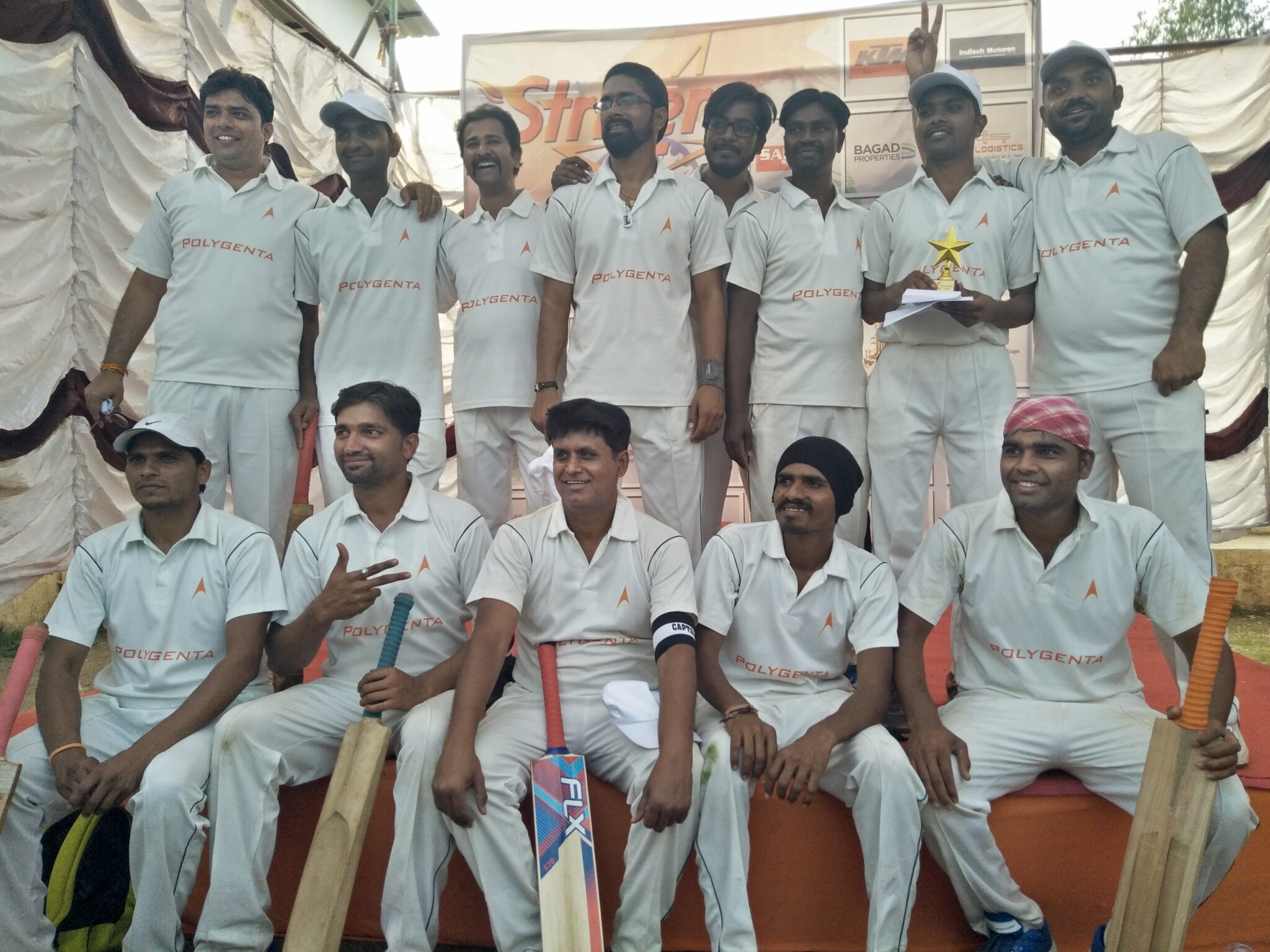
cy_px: 476
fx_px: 734
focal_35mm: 20
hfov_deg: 81.7
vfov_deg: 66.0
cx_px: 635
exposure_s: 1/281
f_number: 2.2
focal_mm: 3.46
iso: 81
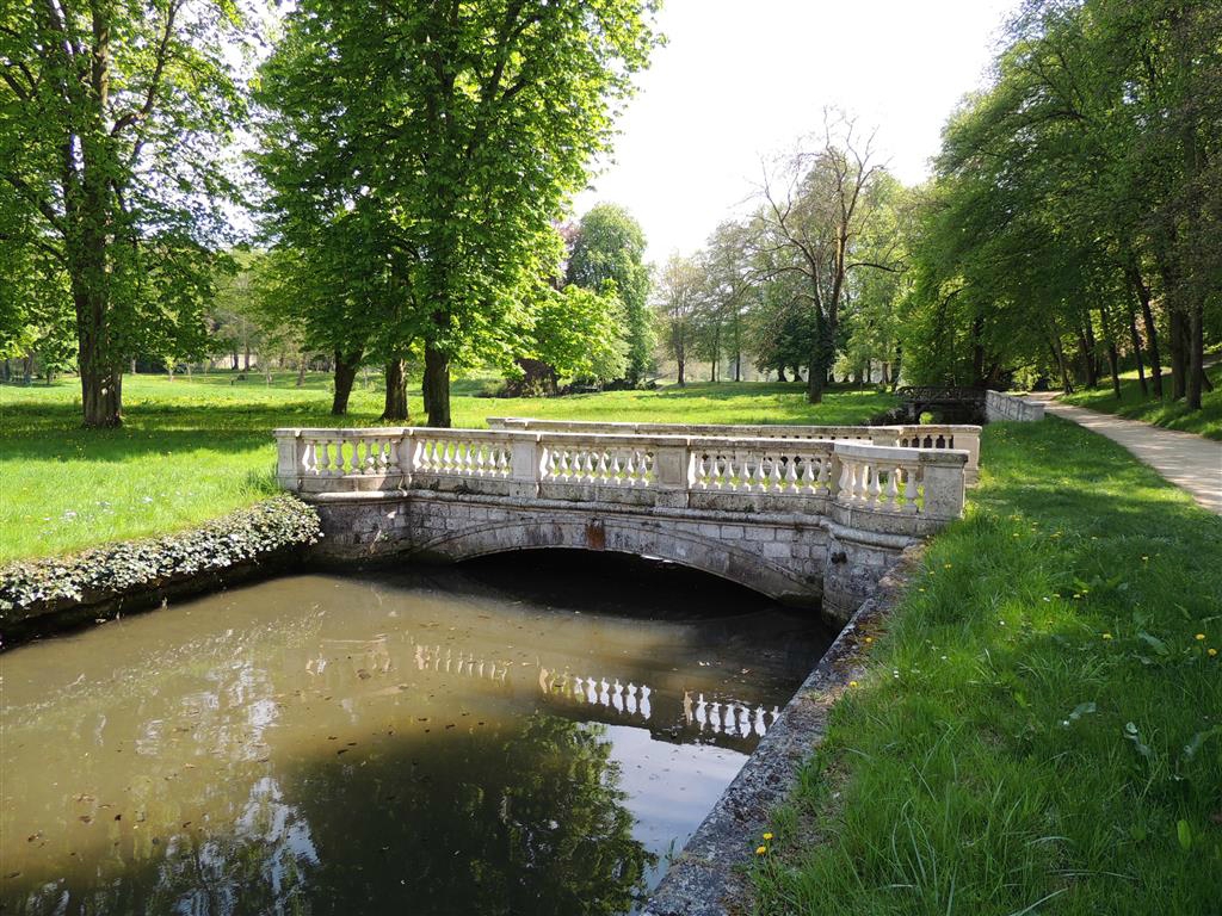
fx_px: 847
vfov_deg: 56.8
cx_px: 611
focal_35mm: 24
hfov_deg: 71.6
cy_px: 458
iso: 100
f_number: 3
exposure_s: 1/320
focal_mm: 4.3
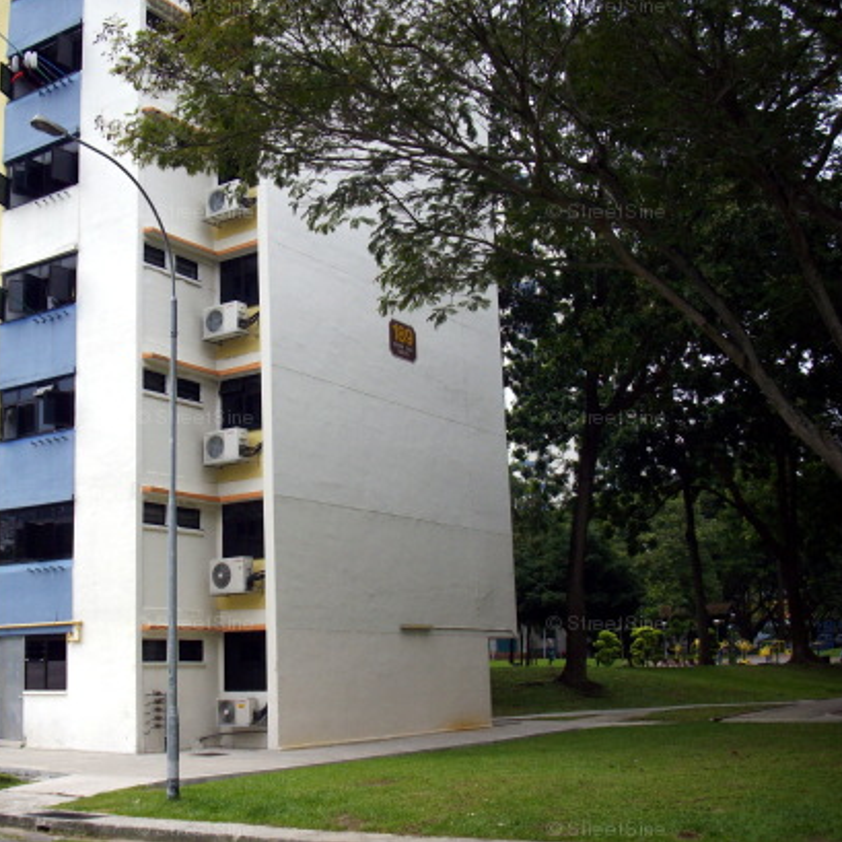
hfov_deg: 38.0
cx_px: 288
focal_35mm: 44
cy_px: 420
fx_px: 1211
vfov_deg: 38.3
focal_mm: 6.2
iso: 80
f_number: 5.6
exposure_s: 1/200
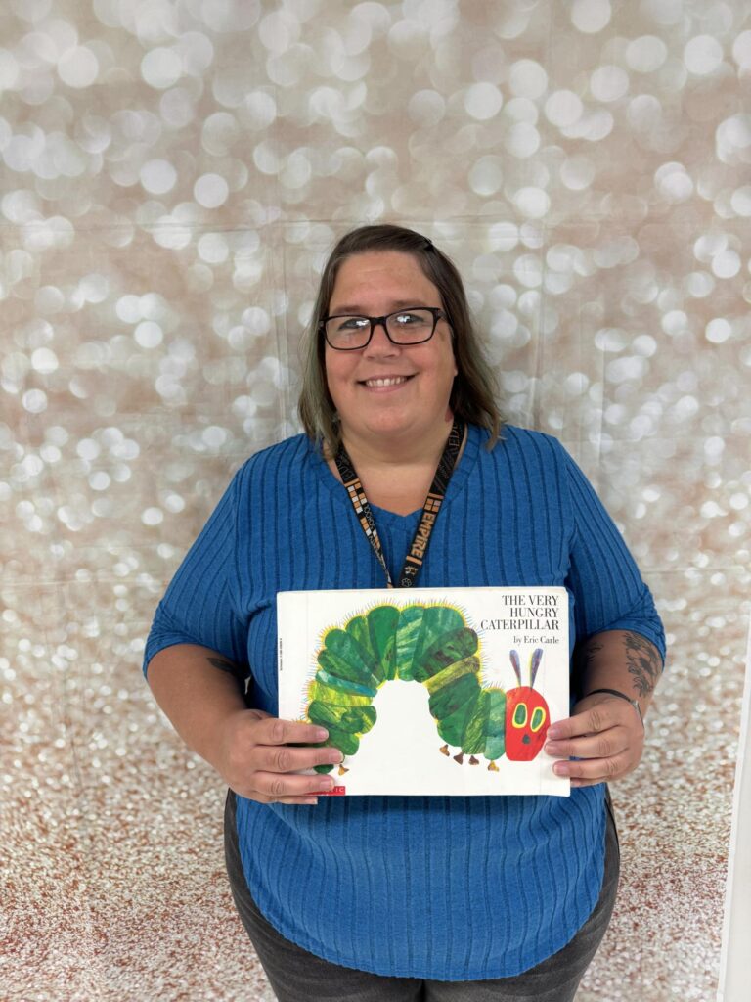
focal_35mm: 24
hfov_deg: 56.8
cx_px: 376
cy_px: 501
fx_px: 694
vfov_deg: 71.6
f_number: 1.78
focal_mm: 6.76
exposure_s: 1/60
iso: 125
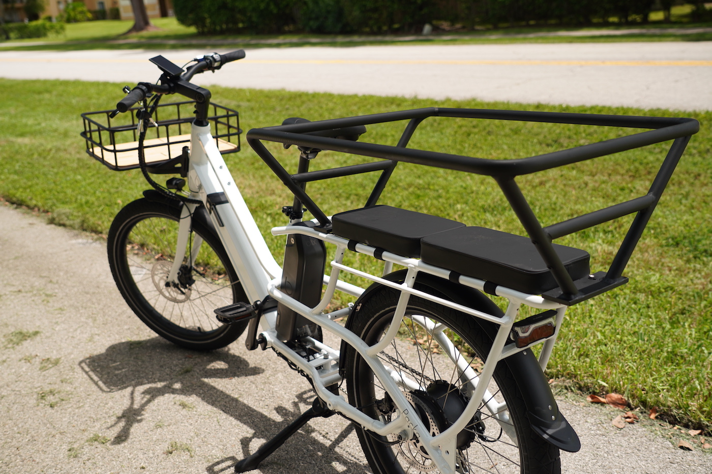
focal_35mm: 36
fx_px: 712
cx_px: 356
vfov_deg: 36.9
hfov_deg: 53.1
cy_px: 237
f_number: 2.8
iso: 100
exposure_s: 1/160
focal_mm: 24
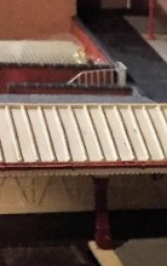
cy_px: 348
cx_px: 387
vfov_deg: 14.0
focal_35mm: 143
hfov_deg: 8.5
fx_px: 1039
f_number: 2.2
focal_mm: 4.15
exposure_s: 1/17
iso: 400
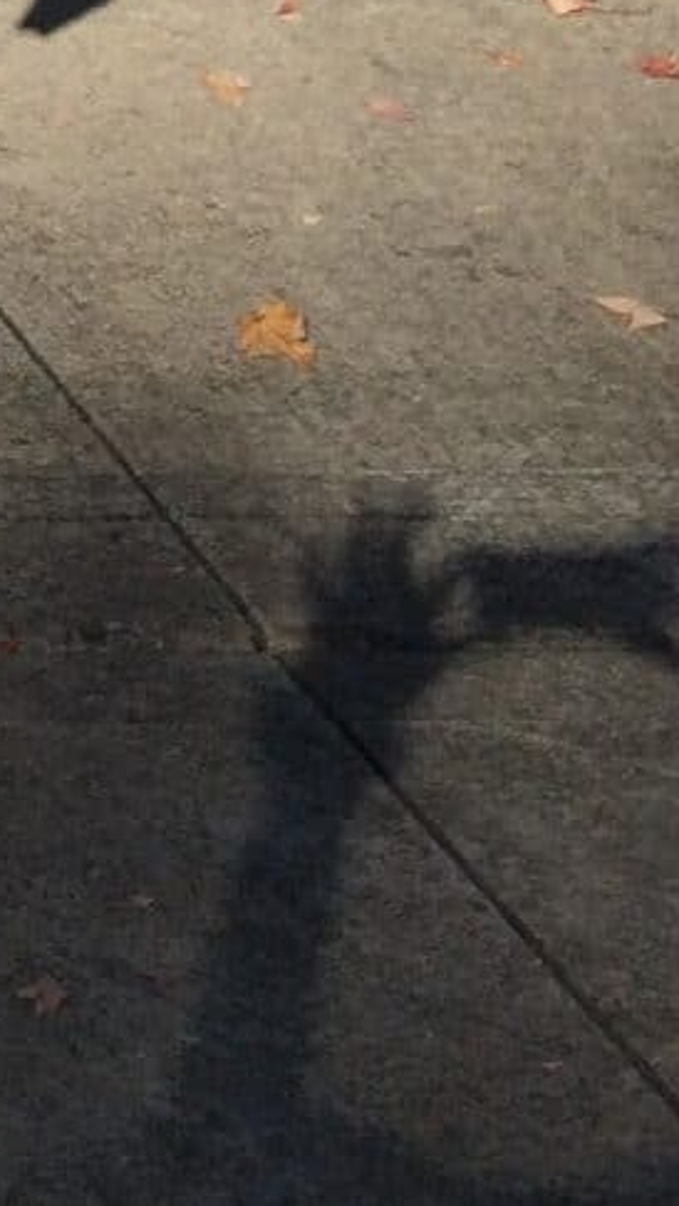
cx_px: -1579
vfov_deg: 15.0
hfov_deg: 7.6
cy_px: -587
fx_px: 4256
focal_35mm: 133
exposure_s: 1/1953
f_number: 2.2
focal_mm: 4.15
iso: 32
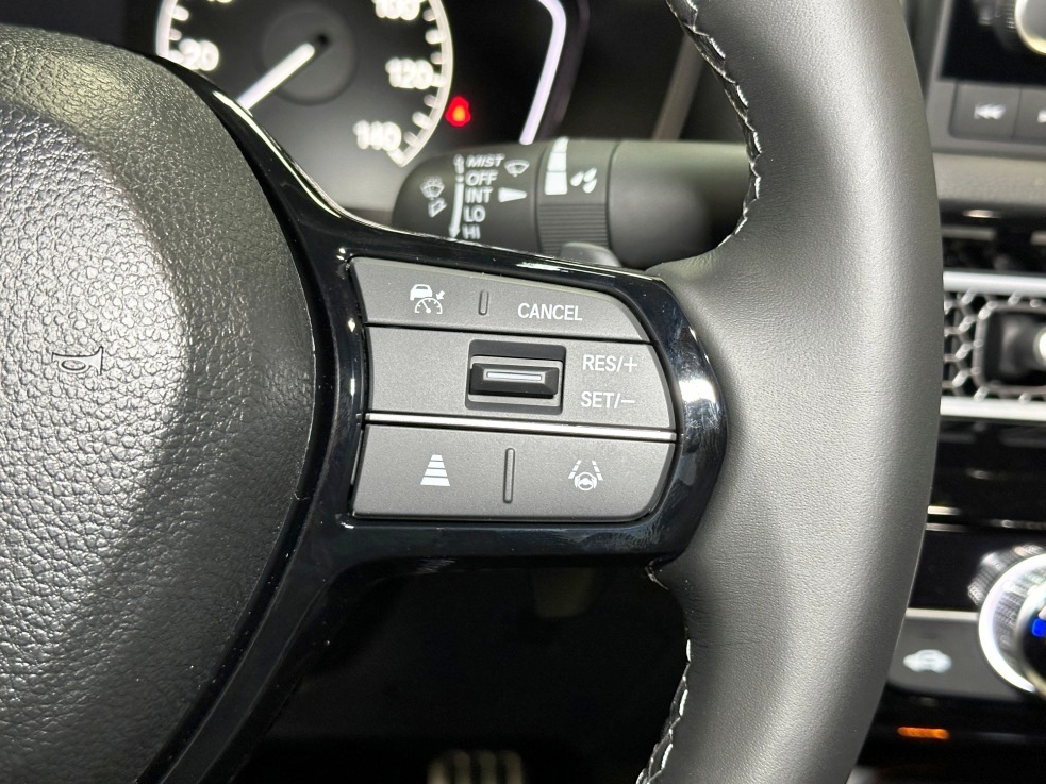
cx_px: 535
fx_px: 1511
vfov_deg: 29.1
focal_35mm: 50
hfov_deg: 38.2
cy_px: 393
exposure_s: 1/40
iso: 400
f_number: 1.78
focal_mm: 6.86
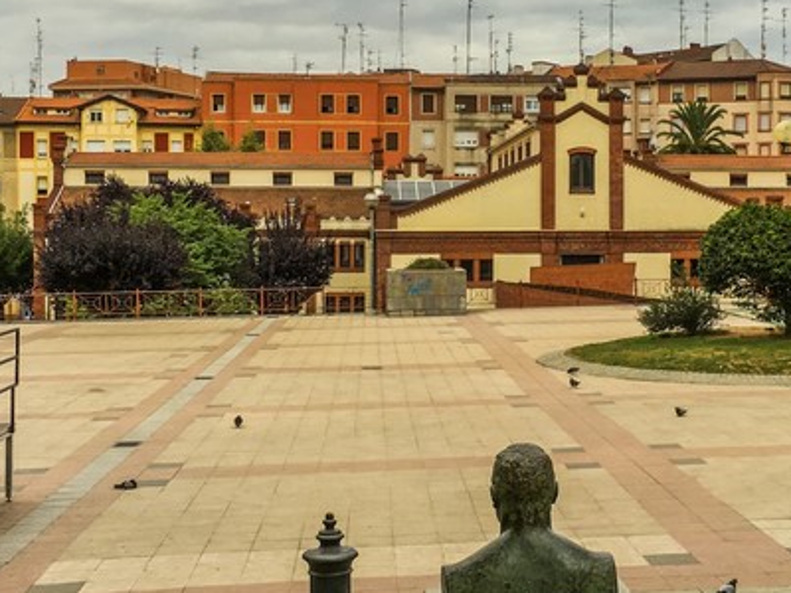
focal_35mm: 58
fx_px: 1325
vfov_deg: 25.2
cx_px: 520
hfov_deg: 33.0
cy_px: 223
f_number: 2.2
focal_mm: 4.15
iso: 40
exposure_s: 1/100
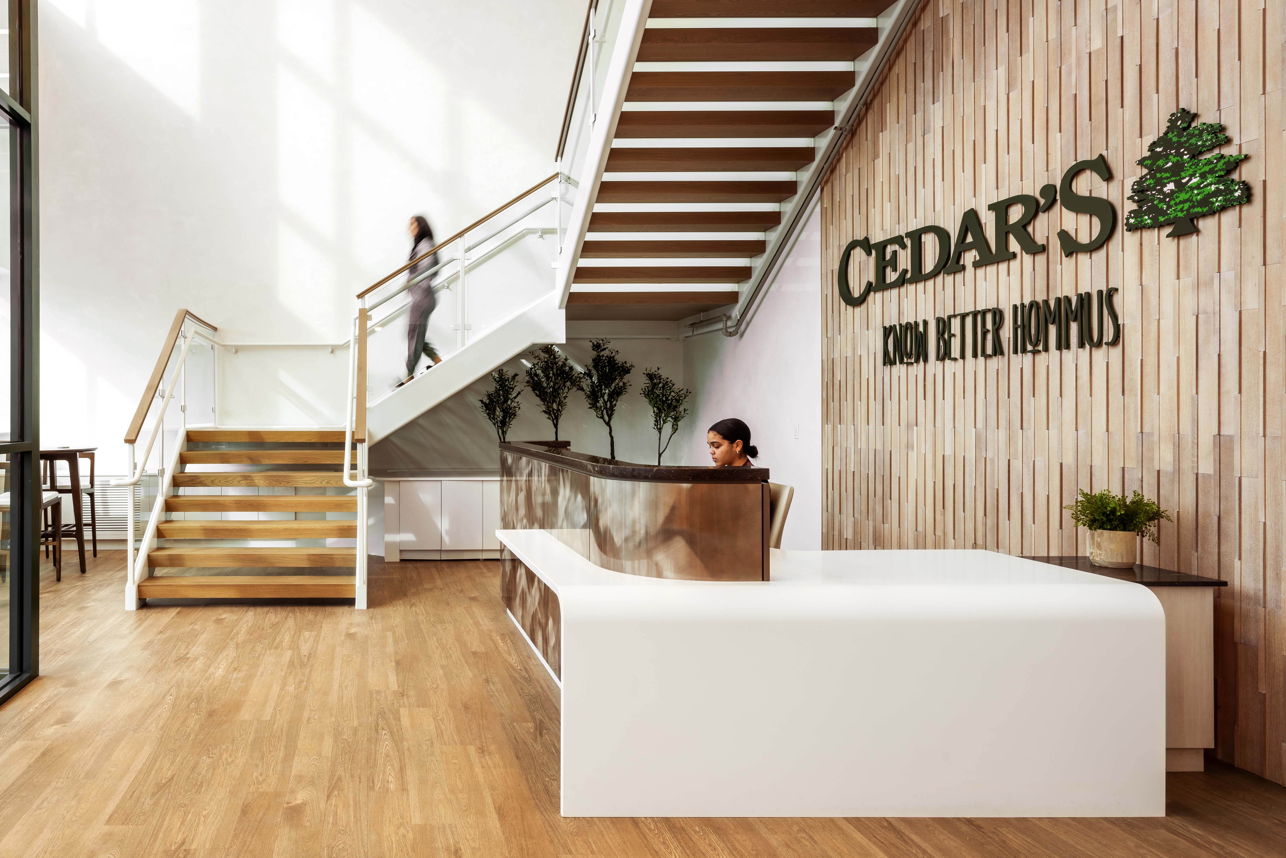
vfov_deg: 51.3
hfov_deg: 71.5
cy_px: 416
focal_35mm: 25
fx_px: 893
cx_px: 643
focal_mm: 24
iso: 400
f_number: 18
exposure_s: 1/5
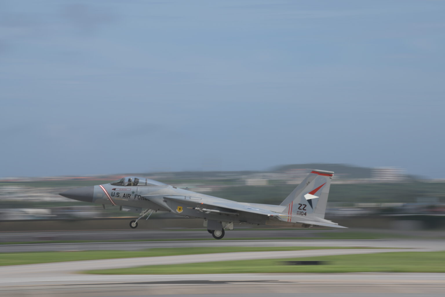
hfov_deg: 10.3
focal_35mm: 200
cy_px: 148
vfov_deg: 6.9
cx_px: 222
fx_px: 2472
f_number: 11
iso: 31
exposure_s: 1/60
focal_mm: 200
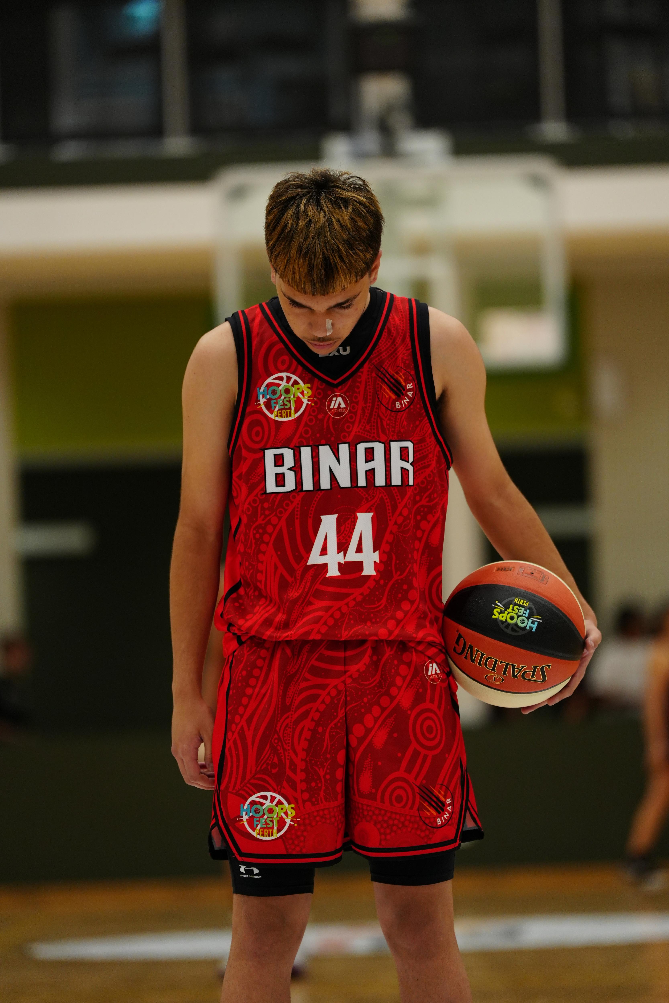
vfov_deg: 10.3
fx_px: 5575
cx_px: 334
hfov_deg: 6.9
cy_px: 502
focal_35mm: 200
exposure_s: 1/320
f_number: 2.8
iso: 1600
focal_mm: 200
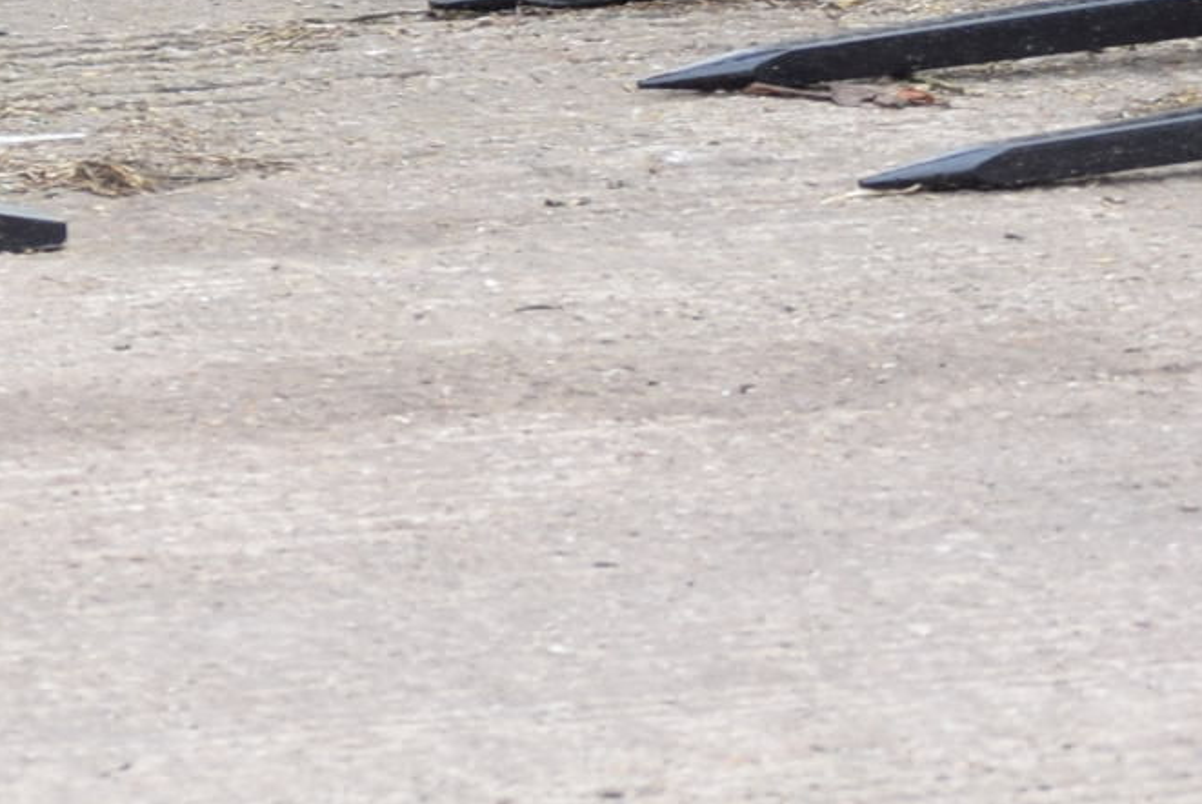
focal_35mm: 373
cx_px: -893
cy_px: -984
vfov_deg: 3.6
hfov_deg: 5.4
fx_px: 12473
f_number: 7.1
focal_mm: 55
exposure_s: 1/200
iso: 400
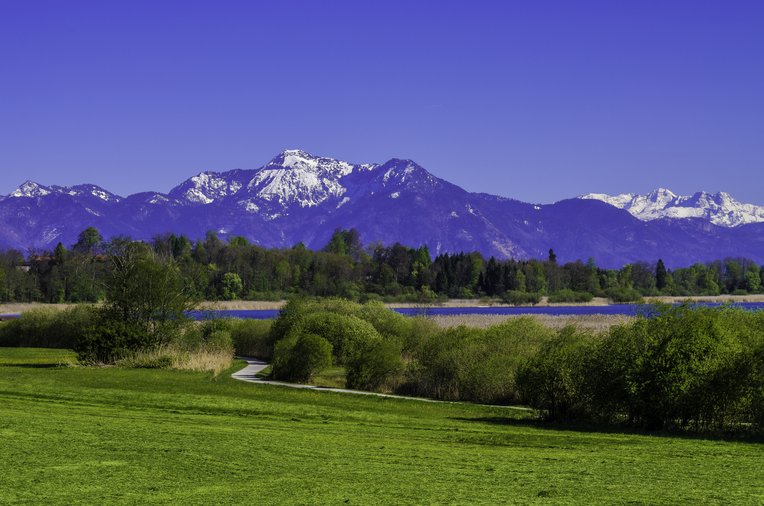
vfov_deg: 13.0
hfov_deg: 19.5
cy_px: 253
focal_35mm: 105
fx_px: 2224
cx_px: 382
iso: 80
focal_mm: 70
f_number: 8
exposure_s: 1/200
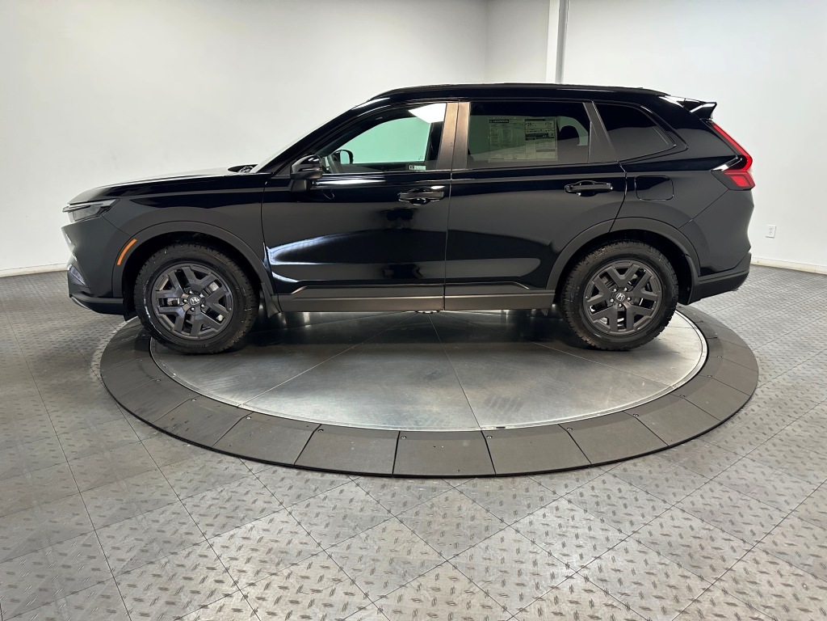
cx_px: 414
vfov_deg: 56.8
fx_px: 573
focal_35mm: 24
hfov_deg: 71.6
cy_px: 310
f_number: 1.78
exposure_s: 1/60
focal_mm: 6.86
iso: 500
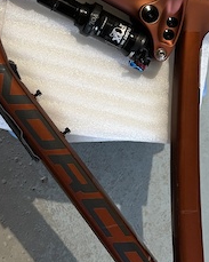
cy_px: 56
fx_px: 634
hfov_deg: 18.7
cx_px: 108
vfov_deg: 23.0
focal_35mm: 82
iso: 800
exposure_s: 1/45
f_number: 1.78
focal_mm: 6.76
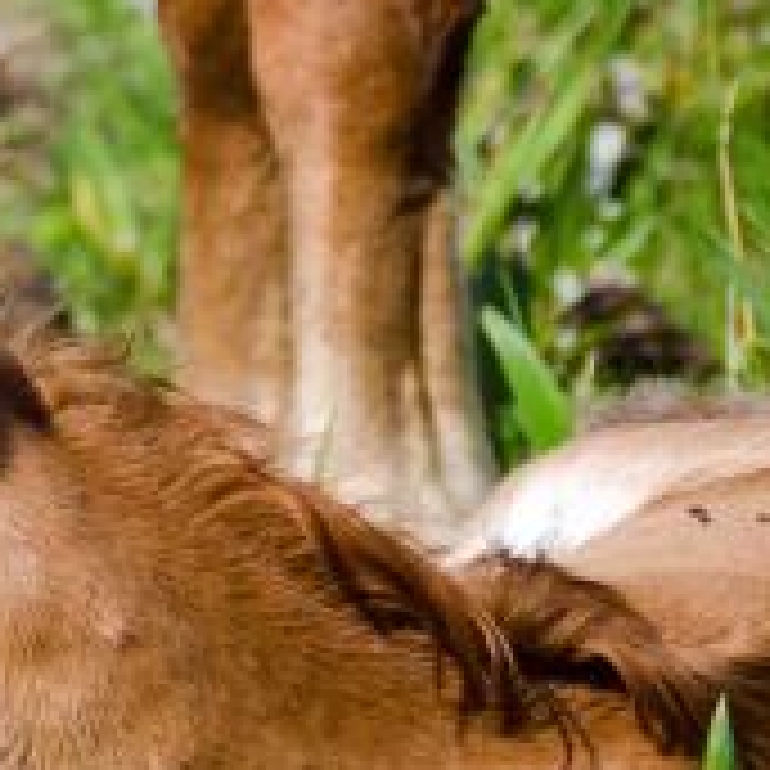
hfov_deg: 1.3
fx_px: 34629
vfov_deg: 1.3
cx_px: -86
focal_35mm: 1376
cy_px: 696
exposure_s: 1/1600
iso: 400
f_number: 6
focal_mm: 280
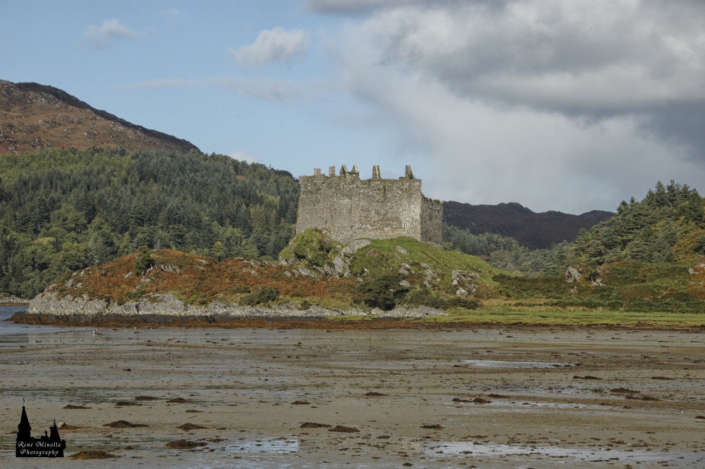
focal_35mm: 105
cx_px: 352
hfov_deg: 19.5
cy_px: 234
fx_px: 2055
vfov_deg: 13.0
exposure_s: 1/500
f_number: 11
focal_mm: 70
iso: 200
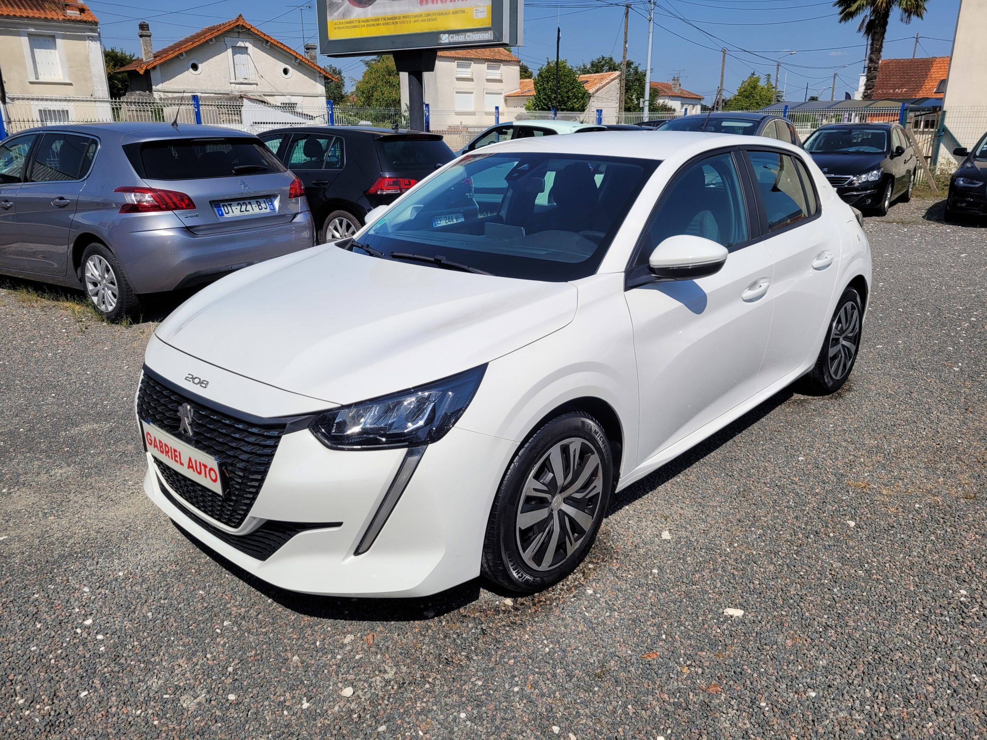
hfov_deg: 67.3
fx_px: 741
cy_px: 370
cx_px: 494
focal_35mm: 26
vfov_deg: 53.1
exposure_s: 1/5034
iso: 40
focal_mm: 5.4
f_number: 1.8
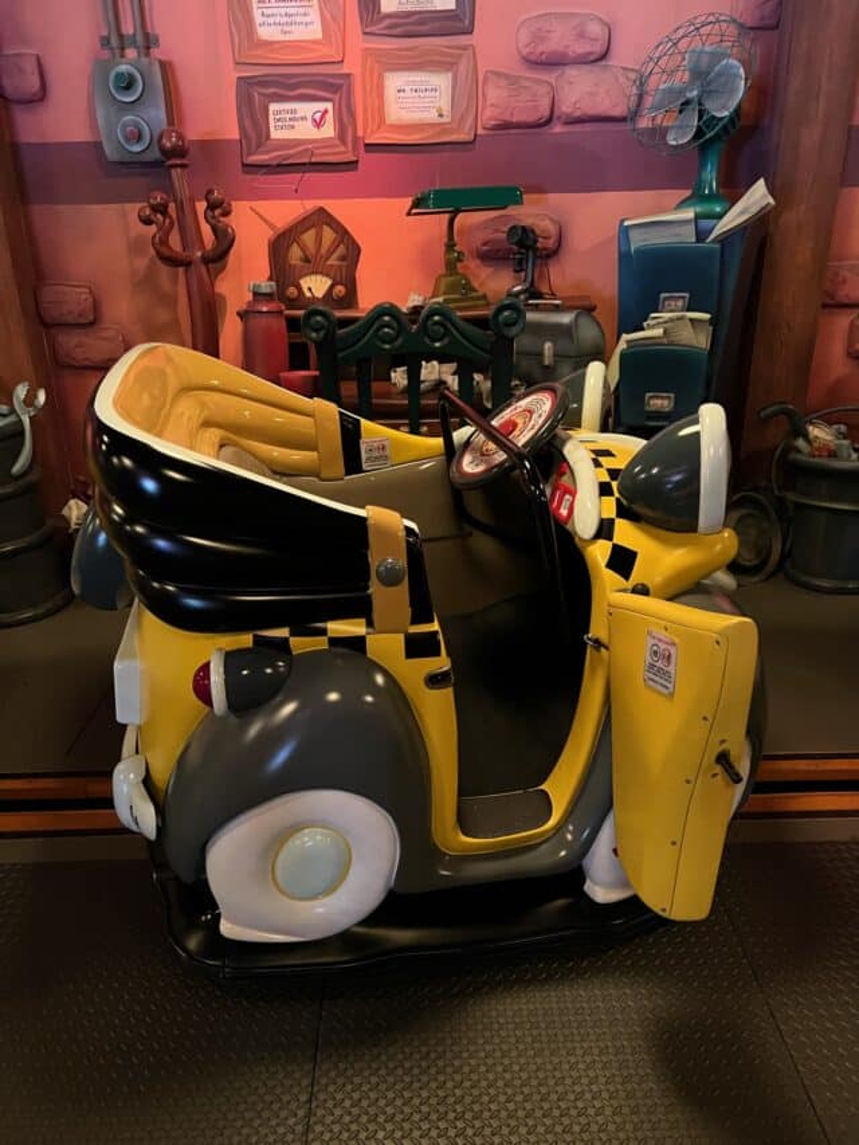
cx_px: 430
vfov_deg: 67.3
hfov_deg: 53.1
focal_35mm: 26
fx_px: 860
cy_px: 572
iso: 640
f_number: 1.5
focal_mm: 5.7
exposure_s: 1/30
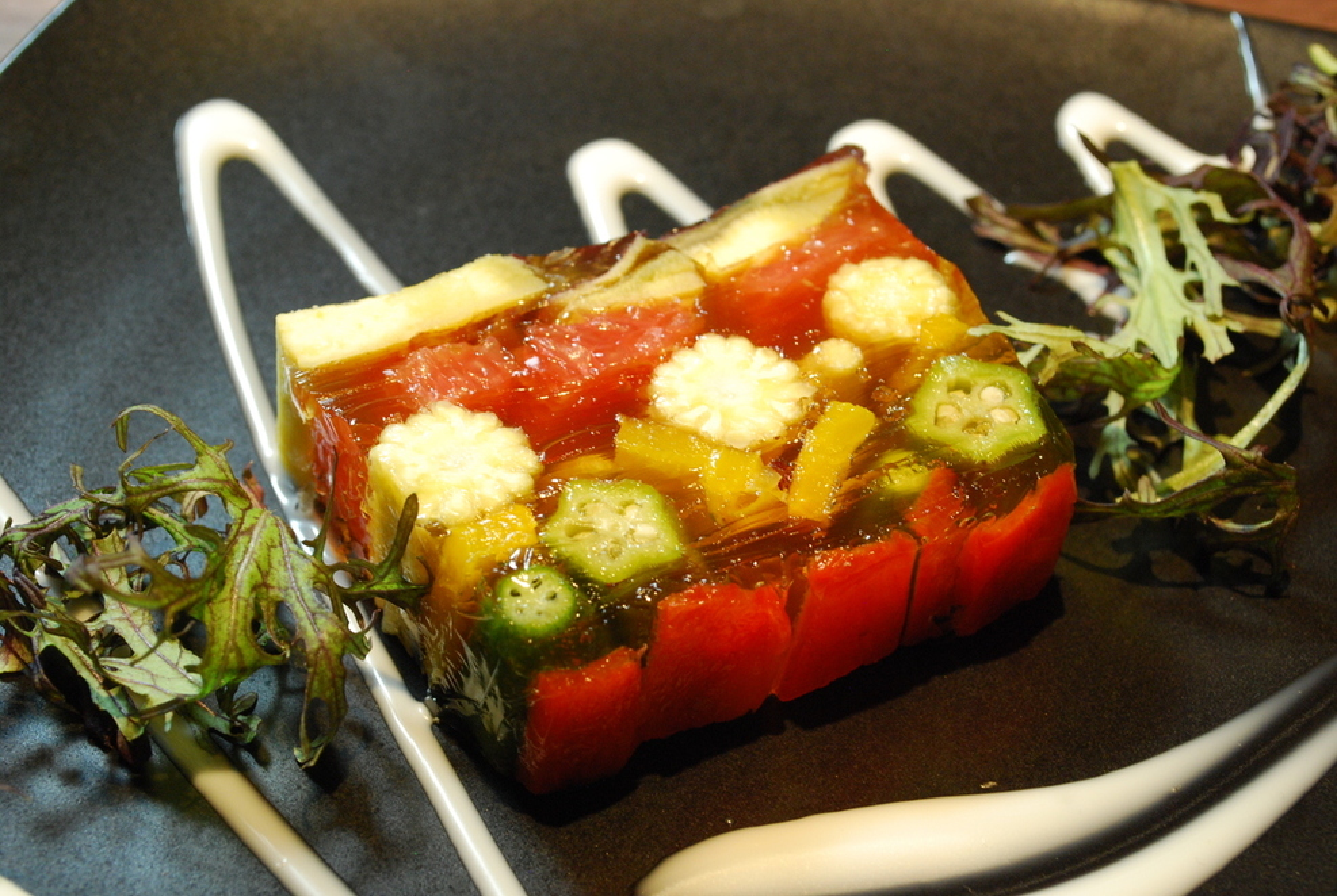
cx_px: 668
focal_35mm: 60
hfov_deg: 33.3
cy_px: 448
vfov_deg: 22.7
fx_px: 2232
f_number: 9
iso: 800
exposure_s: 1/15
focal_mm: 40
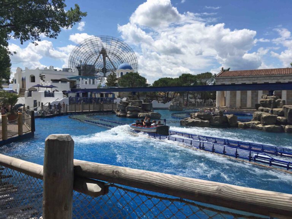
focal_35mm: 29
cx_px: 146
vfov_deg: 48.2
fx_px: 245
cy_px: 110
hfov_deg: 61.7
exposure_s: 1/2849
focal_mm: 4.15
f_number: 2.2
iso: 25
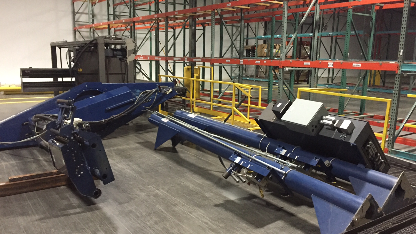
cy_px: 128
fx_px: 353
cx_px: 210
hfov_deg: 61.0
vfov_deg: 36.6
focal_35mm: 32
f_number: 2.2
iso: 320
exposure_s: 1/15
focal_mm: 4.15
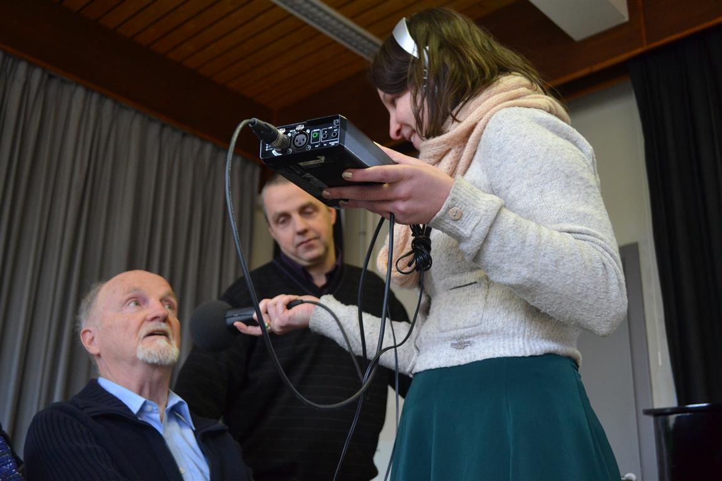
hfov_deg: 49.6
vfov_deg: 34.2
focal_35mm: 39
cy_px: 240
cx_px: 361
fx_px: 782
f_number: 4.2
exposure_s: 1/60
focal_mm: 26
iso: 1100
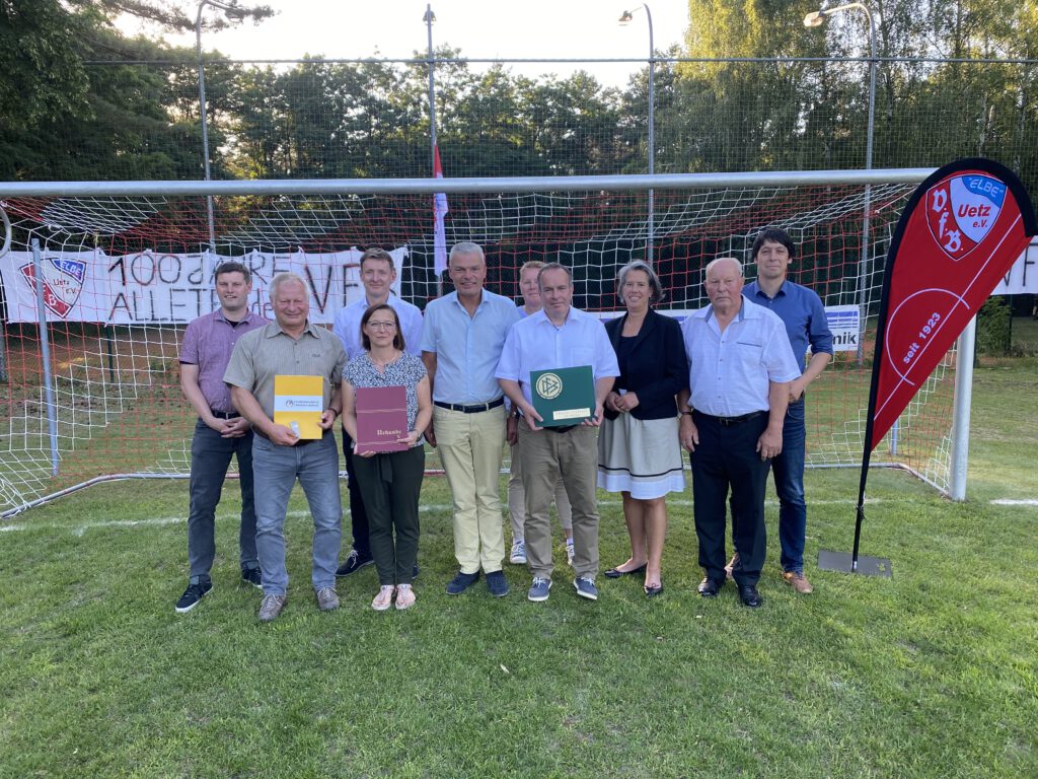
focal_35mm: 26
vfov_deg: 53.1
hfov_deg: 67.3
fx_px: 780
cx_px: 519
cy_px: 390
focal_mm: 4.25
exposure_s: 1/163
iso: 32
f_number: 1.8
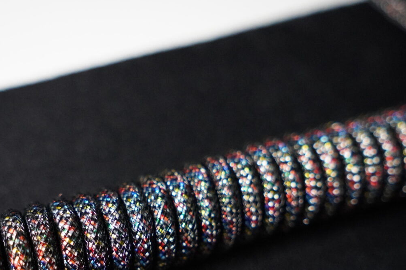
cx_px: 159
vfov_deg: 18.0
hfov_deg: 26.9
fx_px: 846
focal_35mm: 75
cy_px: 199
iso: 3200
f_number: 2.8
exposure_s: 1/80
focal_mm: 32.7
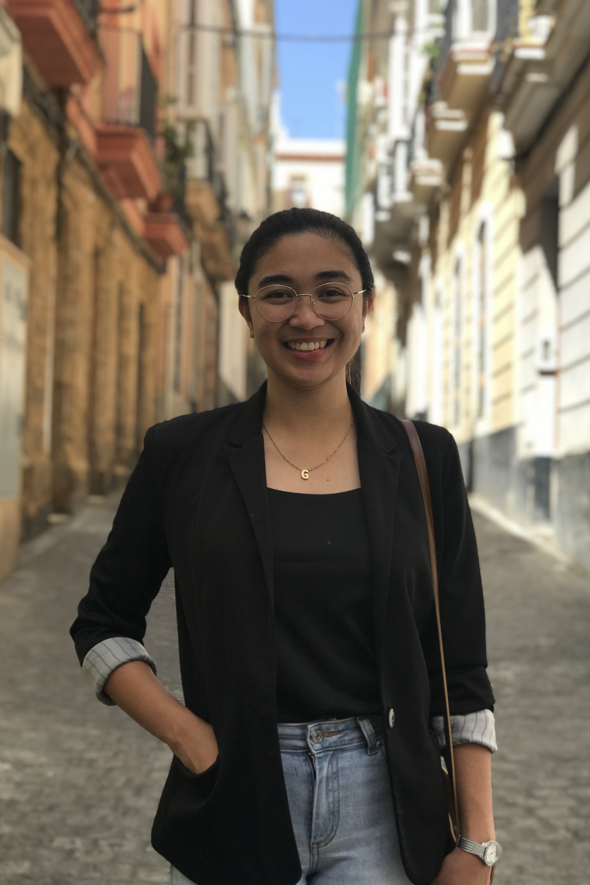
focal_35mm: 60
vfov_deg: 33.4
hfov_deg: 22.6
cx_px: 304
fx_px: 1475
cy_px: 447
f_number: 2.8
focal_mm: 6.6
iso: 20
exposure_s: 1/339
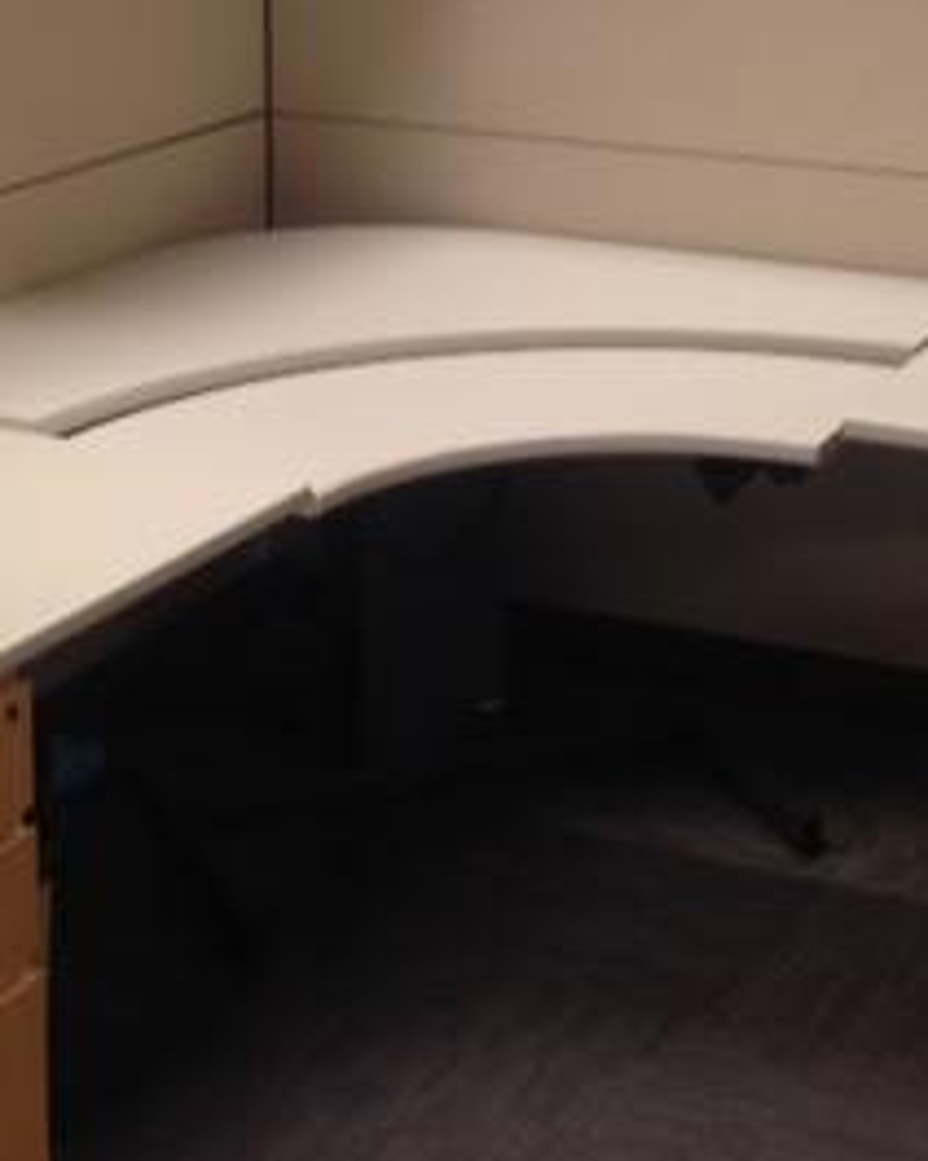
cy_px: 347
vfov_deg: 24.3
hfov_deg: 19.6
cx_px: 528
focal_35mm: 78
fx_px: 2679
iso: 64
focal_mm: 4.12
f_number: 2.4
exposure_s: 1/20
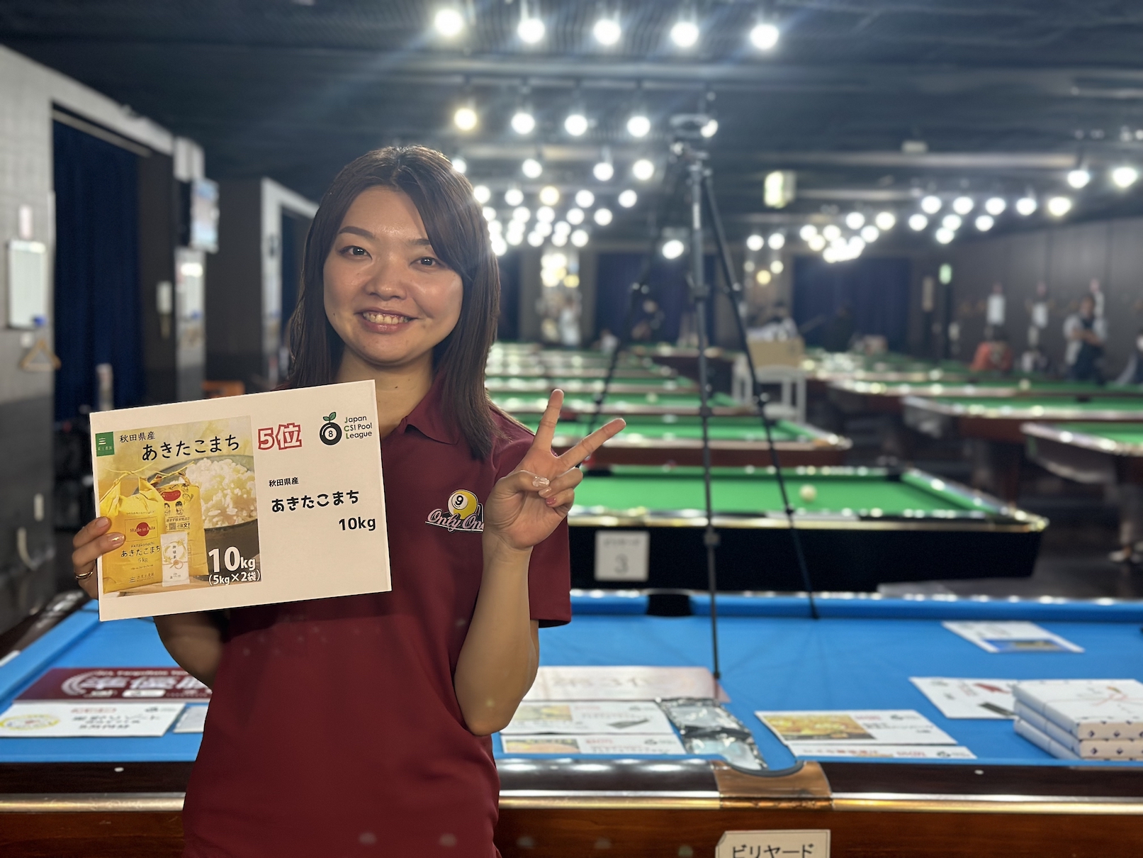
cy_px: 429
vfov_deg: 30.3
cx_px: 572
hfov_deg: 39.7
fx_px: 1585
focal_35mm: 48
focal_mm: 6.86
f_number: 1.78
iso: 320
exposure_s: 1/50
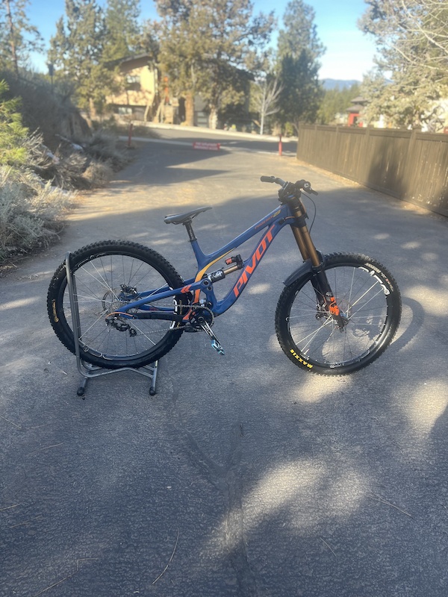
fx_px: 449
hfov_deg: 53.1
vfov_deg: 67.3
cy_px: 298
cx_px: 224
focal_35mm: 26
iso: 50
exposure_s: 1/299
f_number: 1.6
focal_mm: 5.1
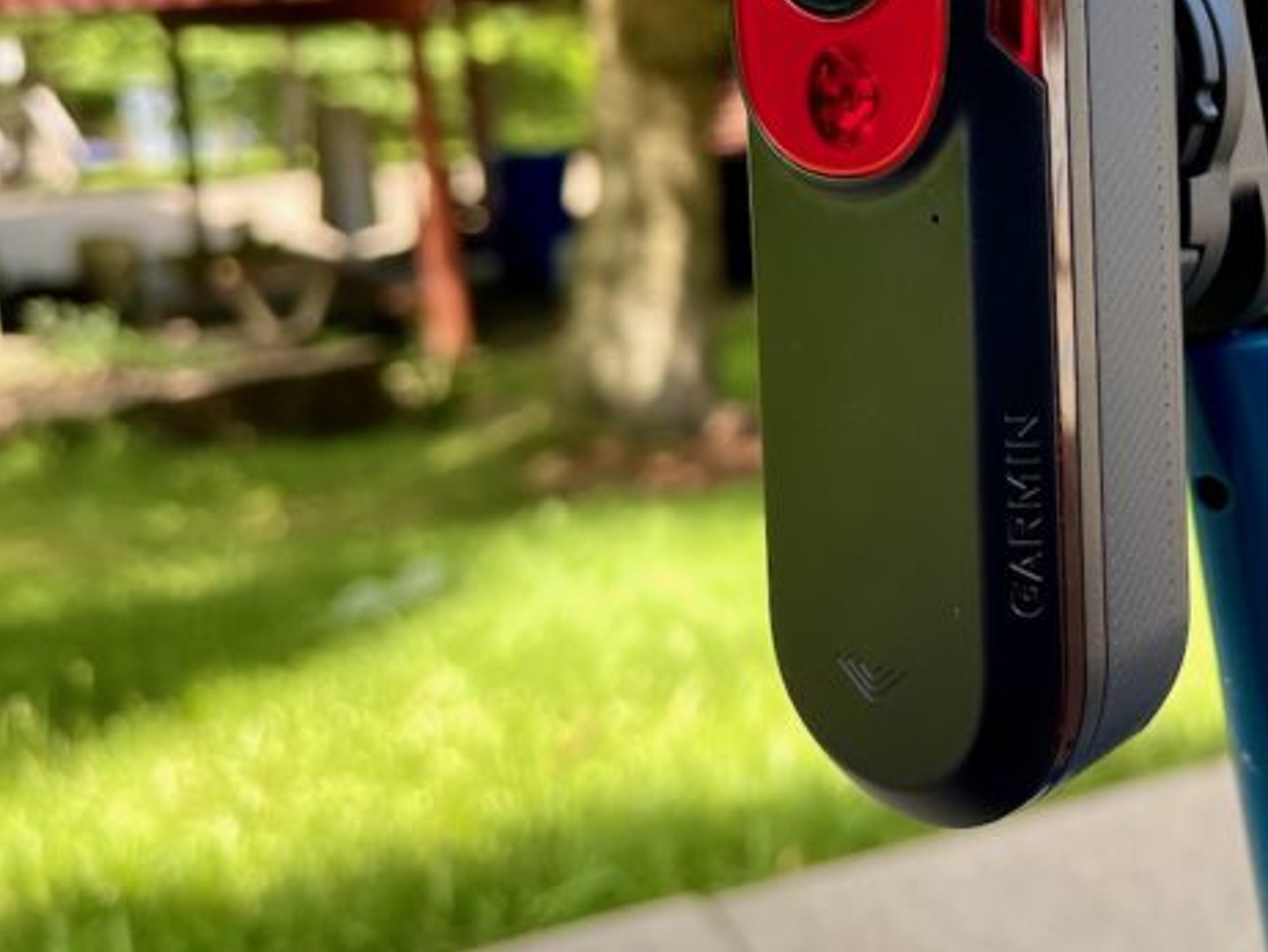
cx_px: 1092
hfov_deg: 39.6
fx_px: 1649
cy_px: 195
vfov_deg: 31.4
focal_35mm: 45
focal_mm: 5.1
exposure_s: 1/494
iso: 32
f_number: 1.6
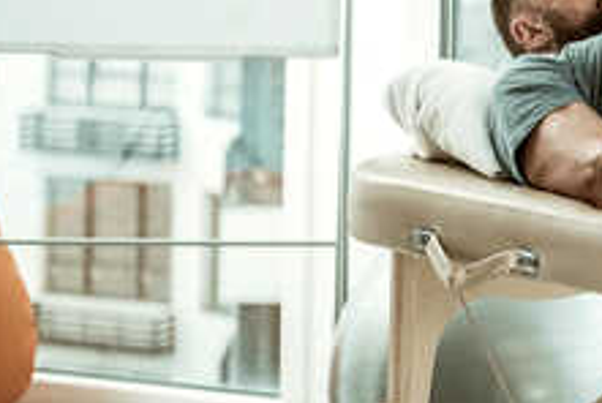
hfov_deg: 9.1
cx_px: 1032
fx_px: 3633
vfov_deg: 6.3
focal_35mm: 217
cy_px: -82
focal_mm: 60
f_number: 2.8
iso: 250
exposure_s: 1/160
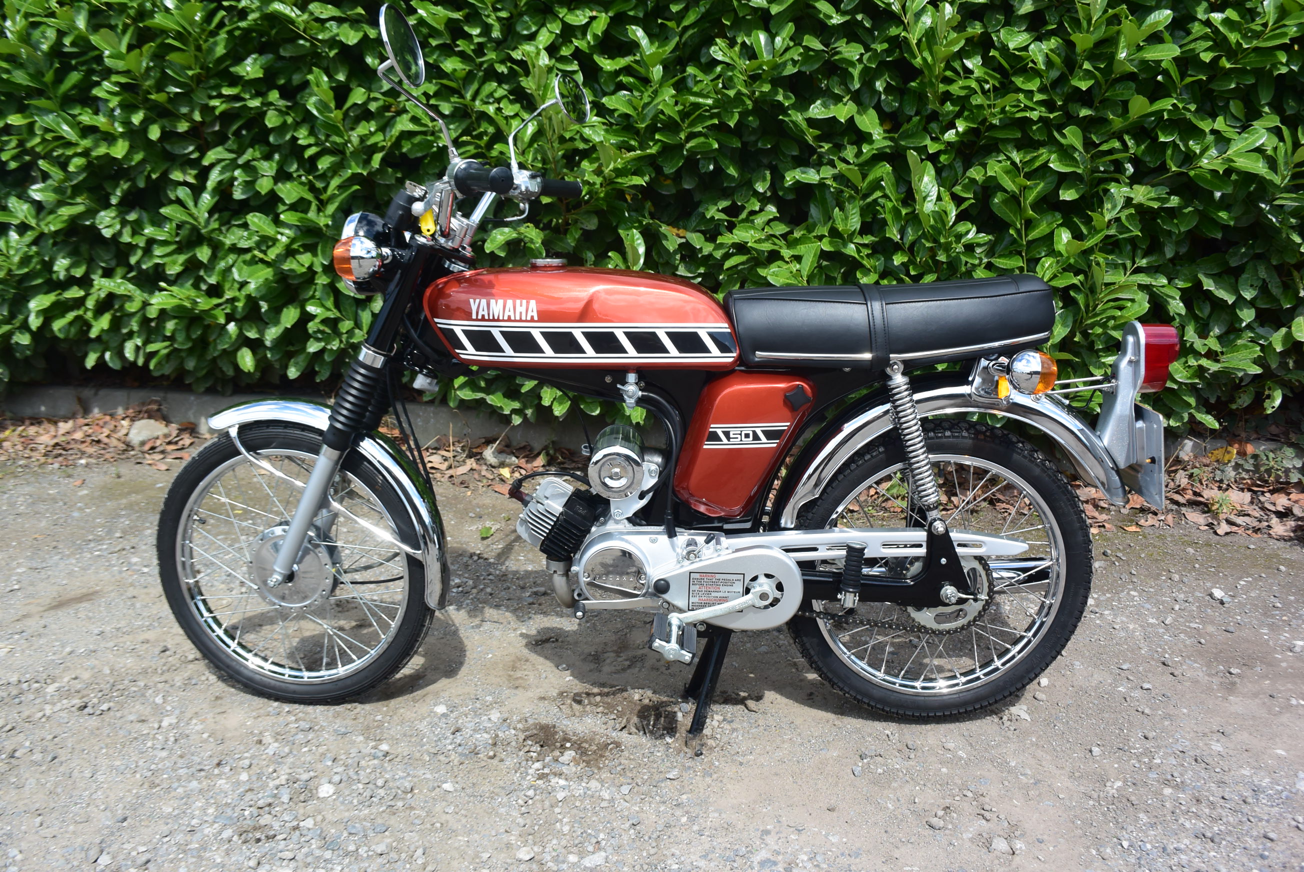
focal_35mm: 27
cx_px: 652
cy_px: 436
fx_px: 979
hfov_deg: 67.3
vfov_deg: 48.0
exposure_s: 1/500
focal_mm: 10
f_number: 4.5
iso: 160
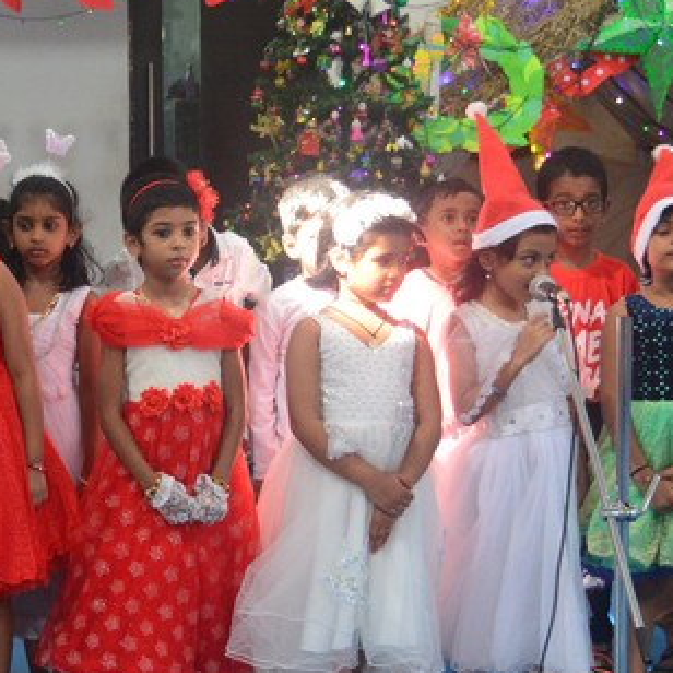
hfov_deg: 16.6
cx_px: 35
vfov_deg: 16.8
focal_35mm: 103
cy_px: 381
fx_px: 2274
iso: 1000
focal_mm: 25
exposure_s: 1/90
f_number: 4
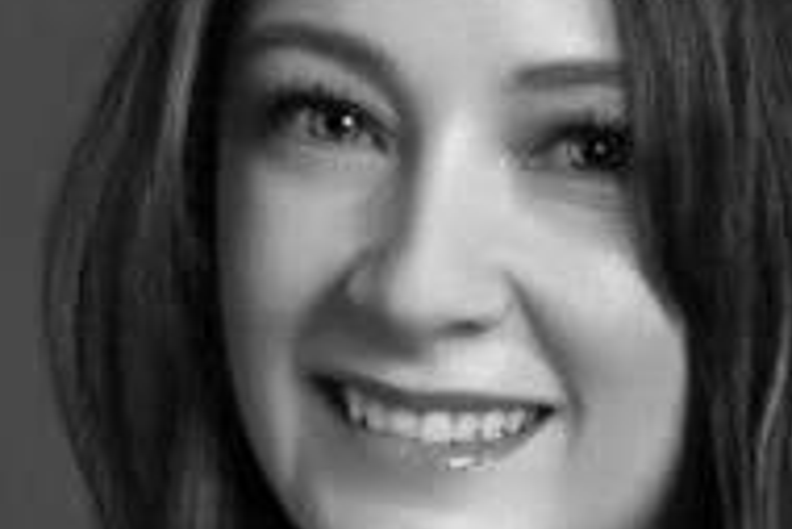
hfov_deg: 6.8
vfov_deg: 4.6
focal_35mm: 297
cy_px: 729
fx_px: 6539
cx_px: 1301
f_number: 13
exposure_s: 1/125
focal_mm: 55
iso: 200
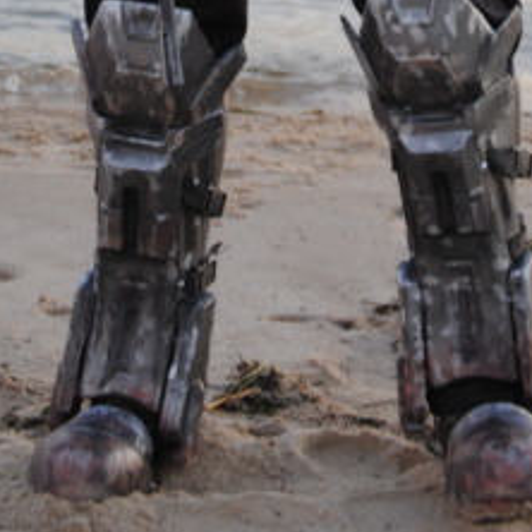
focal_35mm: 253
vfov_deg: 6.8
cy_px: -409
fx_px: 4391
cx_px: 308
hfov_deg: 6.9
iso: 200
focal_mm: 55
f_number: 4
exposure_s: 1/40
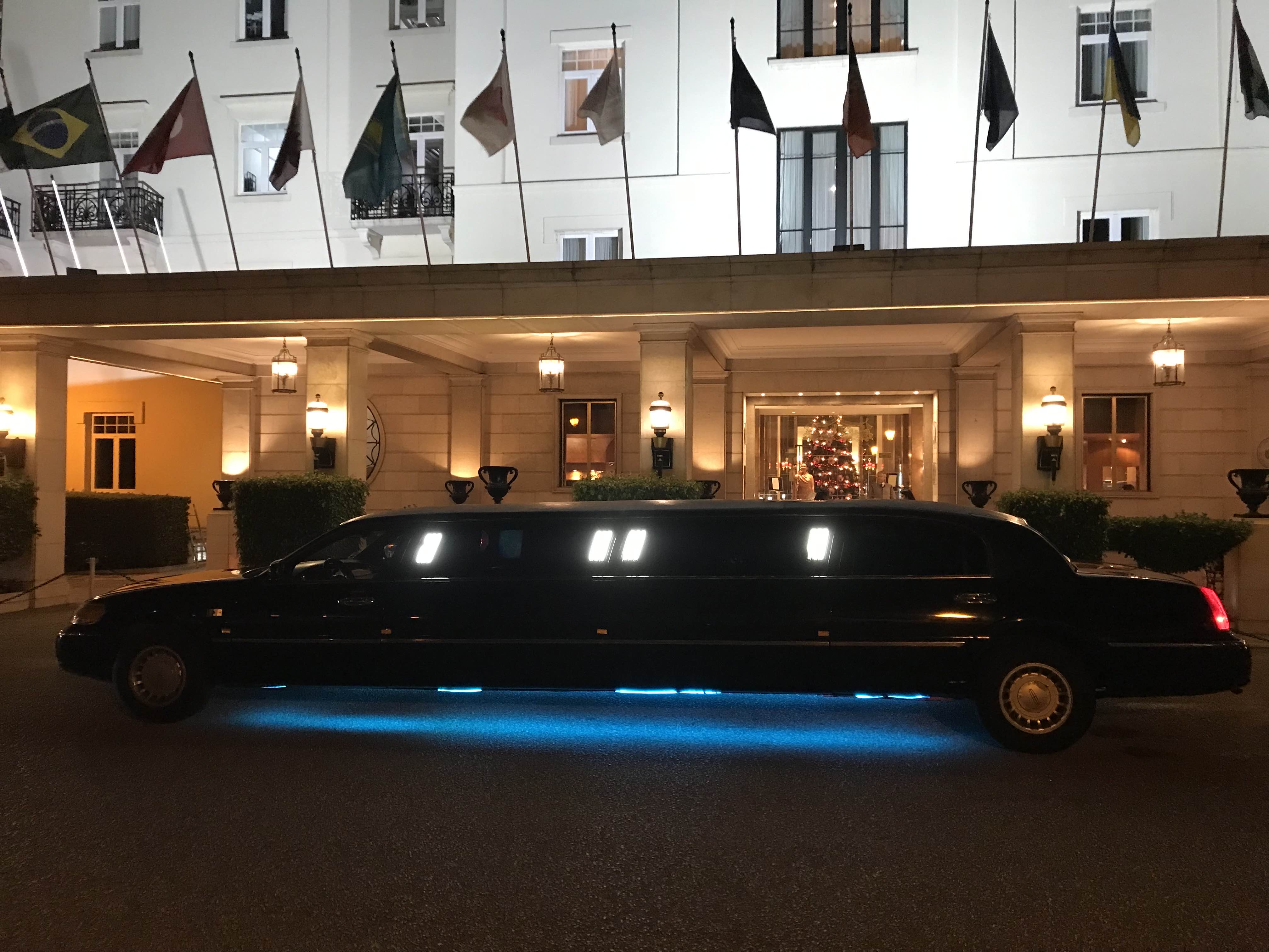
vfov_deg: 49.7
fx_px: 1026
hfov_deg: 63.4
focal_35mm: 28
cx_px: 634
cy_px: 476
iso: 100
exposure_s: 1/13
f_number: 1.8
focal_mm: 3.99
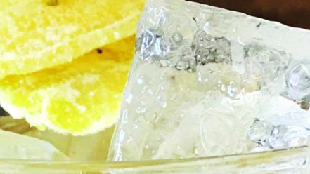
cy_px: 326
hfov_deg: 12.1
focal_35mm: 177
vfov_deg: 6.7
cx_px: 100
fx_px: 1455
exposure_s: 1/40
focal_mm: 3.99
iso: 25
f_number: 1.8
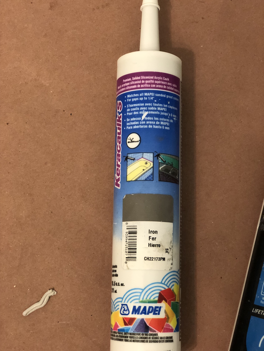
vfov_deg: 33.8
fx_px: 580
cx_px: 132
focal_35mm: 57
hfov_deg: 25.7
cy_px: 176
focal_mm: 6.6
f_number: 2.8
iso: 400
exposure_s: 1/30
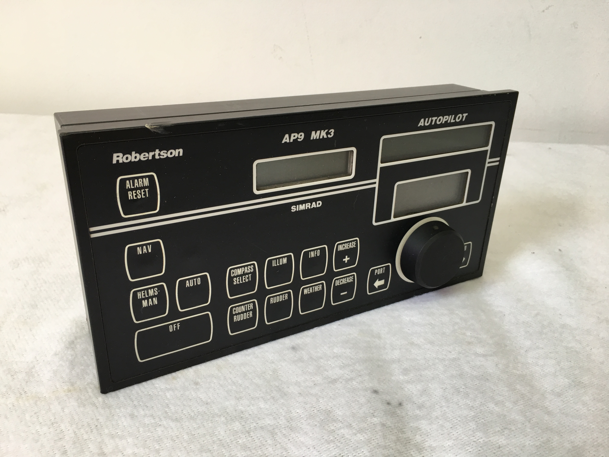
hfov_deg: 61.7
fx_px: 510
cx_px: 304
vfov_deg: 48.2
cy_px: 228
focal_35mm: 29
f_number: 2.2
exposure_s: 1/33
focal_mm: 4.15
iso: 25
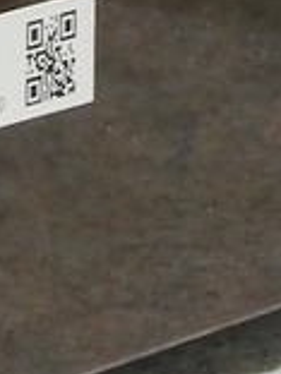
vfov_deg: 2.0
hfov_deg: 1.5
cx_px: -331
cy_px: -12
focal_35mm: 982
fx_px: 10629
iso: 400
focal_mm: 28.7
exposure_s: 1/6
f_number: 5.5
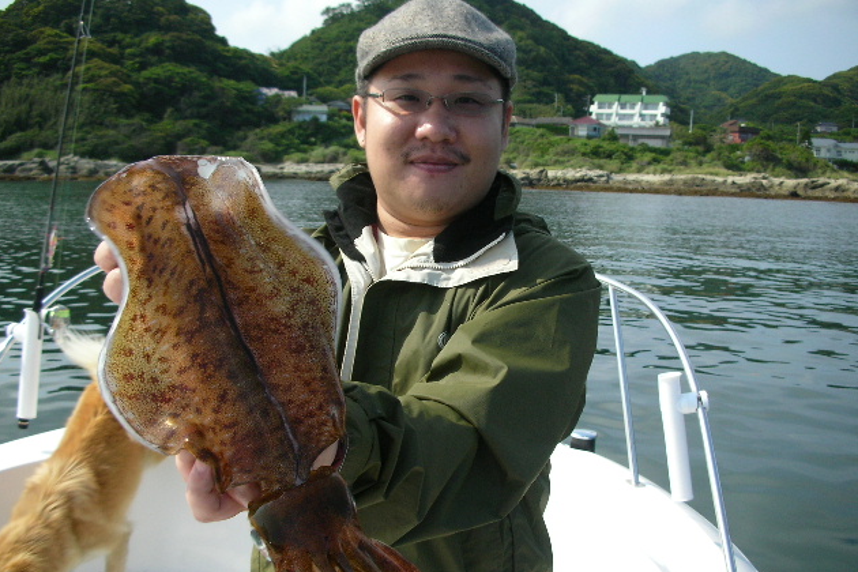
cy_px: 316
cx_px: 433
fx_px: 882
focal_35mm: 37
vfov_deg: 35.9
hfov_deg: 51.9
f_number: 8.5
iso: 50
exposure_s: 1/109
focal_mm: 5.8
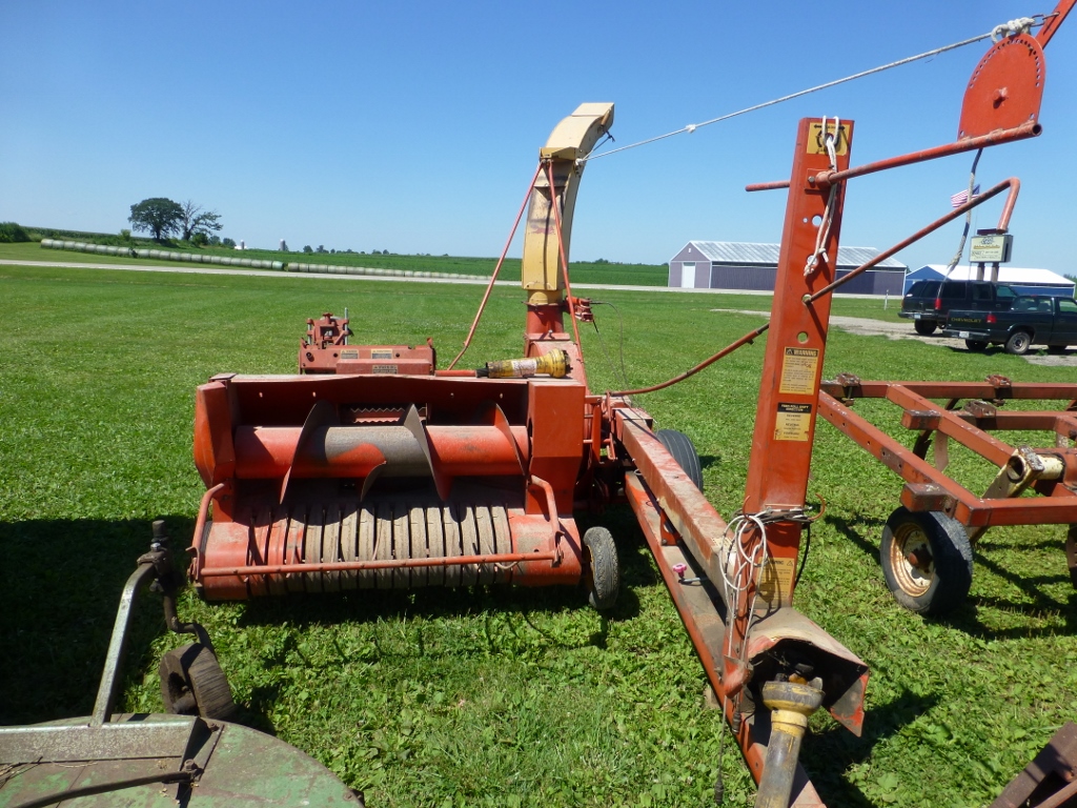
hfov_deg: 71.6
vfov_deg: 56.8
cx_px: 538
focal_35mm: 24
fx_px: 747
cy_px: 404
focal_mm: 4.3
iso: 100
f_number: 4
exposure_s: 1/800
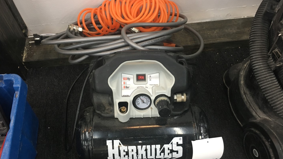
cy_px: 86
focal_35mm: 32
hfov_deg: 61.0
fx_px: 240
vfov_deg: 36.7
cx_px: 141
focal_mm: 4.15
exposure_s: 1/33
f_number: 2.2
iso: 160
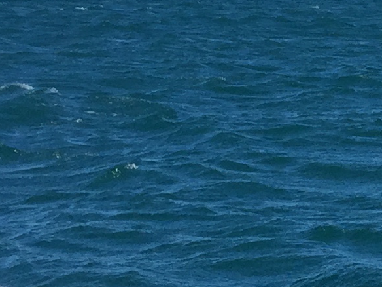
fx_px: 1788
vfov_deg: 9.2
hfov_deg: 11.0
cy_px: 123
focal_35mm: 162
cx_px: 776
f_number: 2.2
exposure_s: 1/2639
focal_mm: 4.15
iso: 32
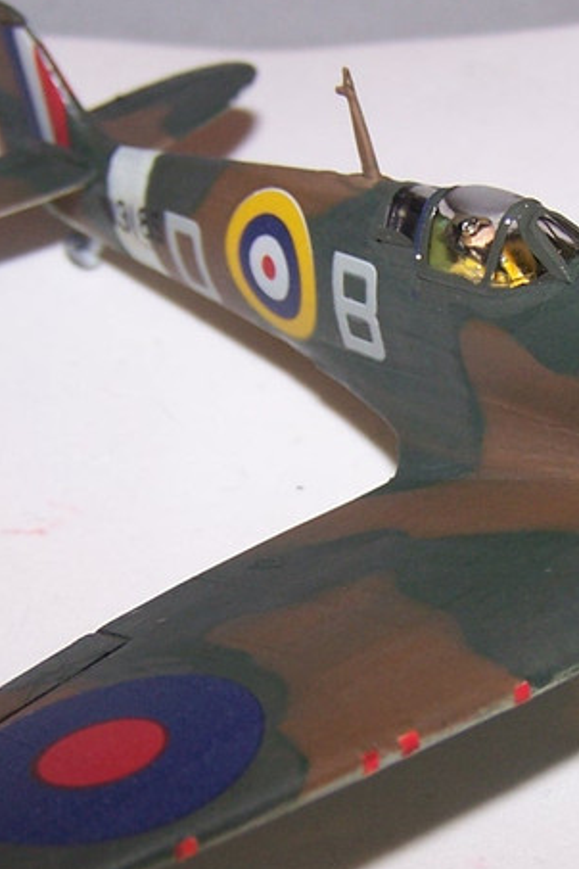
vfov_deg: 21.8
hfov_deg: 14.5
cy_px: 556
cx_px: 528
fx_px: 2243
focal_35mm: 93
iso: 80
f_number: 2.8
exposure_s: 1/60
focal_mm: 6.3
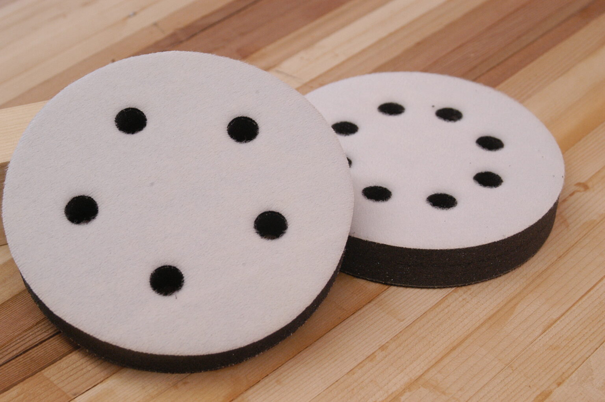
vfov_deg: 20.1
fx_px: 1133
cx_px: 302
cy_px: 201
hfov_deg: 29.9
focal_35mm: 68
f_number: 8
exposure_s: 1/30
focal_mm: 45
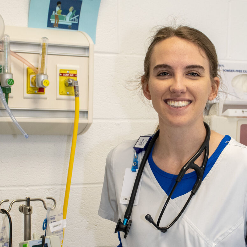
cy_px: 172
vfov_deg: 17.2
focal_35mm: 101
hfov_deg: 17.2
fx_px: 815
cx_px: 167
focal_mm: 35
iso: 720
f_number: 5.6
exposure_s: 1/125
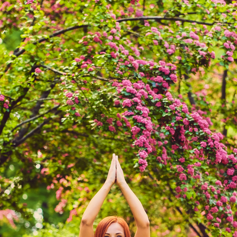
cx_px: 114
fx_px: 1278
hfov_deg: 10.6
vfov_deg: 10.5
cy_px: 217
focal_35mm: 165
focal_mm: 56
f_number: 2
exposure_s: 1/500
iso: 200
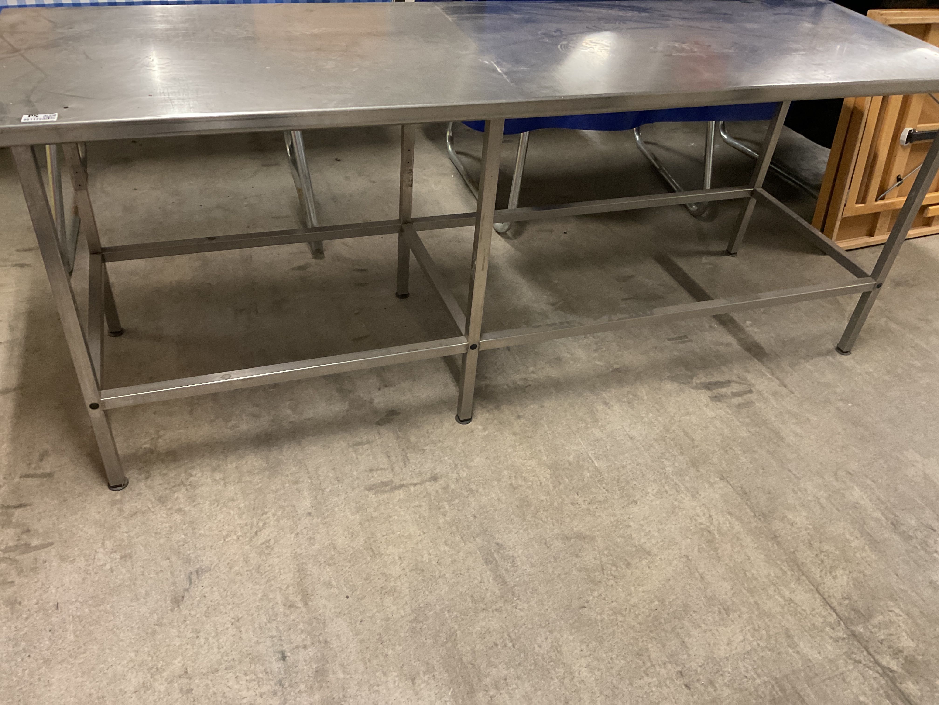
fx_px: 787
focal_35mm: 29
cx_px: 470
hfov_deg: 61.7
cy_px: 352
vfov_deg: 48.2
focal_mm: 3
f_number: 1.8
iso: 250
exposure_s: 1/33
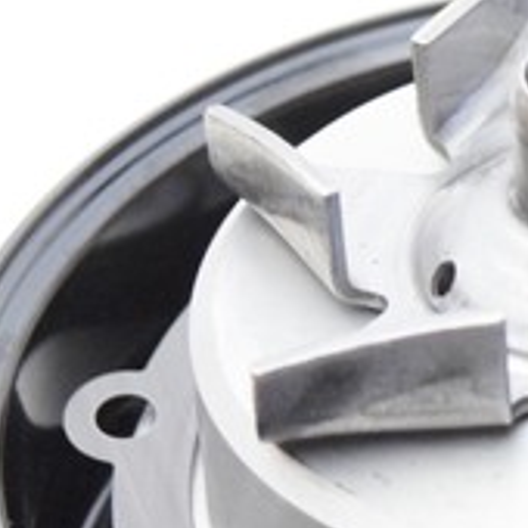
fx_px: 3814
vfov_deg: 7.9
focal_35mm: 221
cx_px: 630
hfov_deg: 7.8
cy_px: 458
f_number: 5
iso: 2000
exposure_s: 1/60
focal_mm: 46
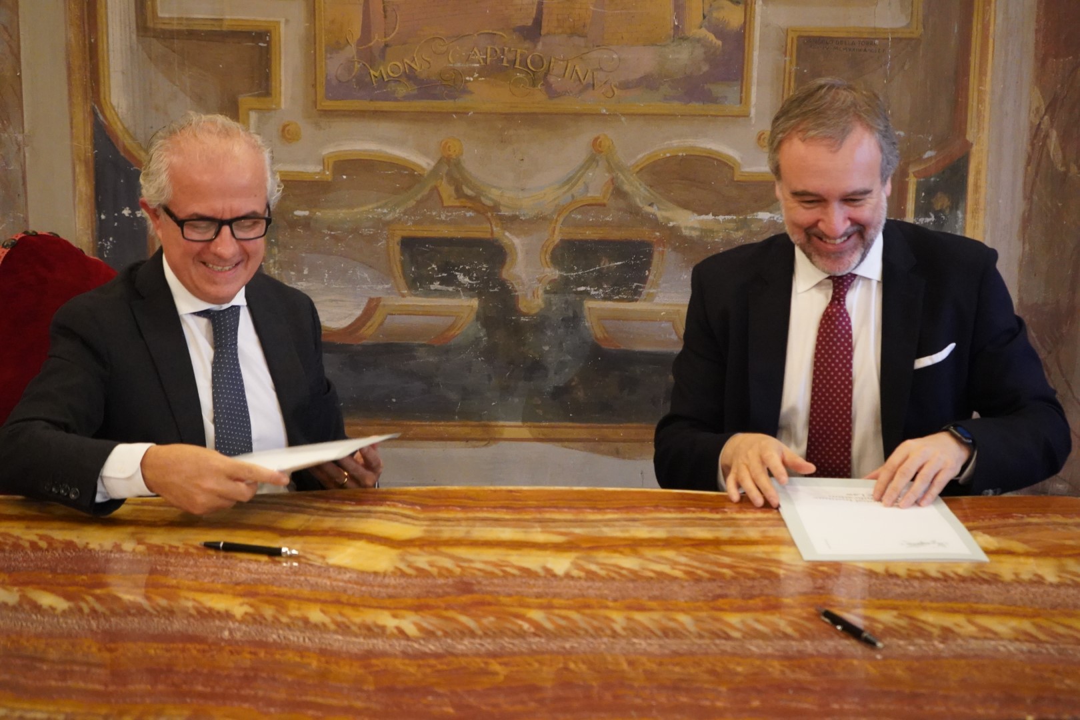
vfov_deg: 21.9
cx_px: 540
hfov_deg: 32.4
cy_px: 360
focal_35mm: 62
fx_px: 1860
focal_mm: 62
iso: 12800
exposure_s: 1/125
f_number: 5.6
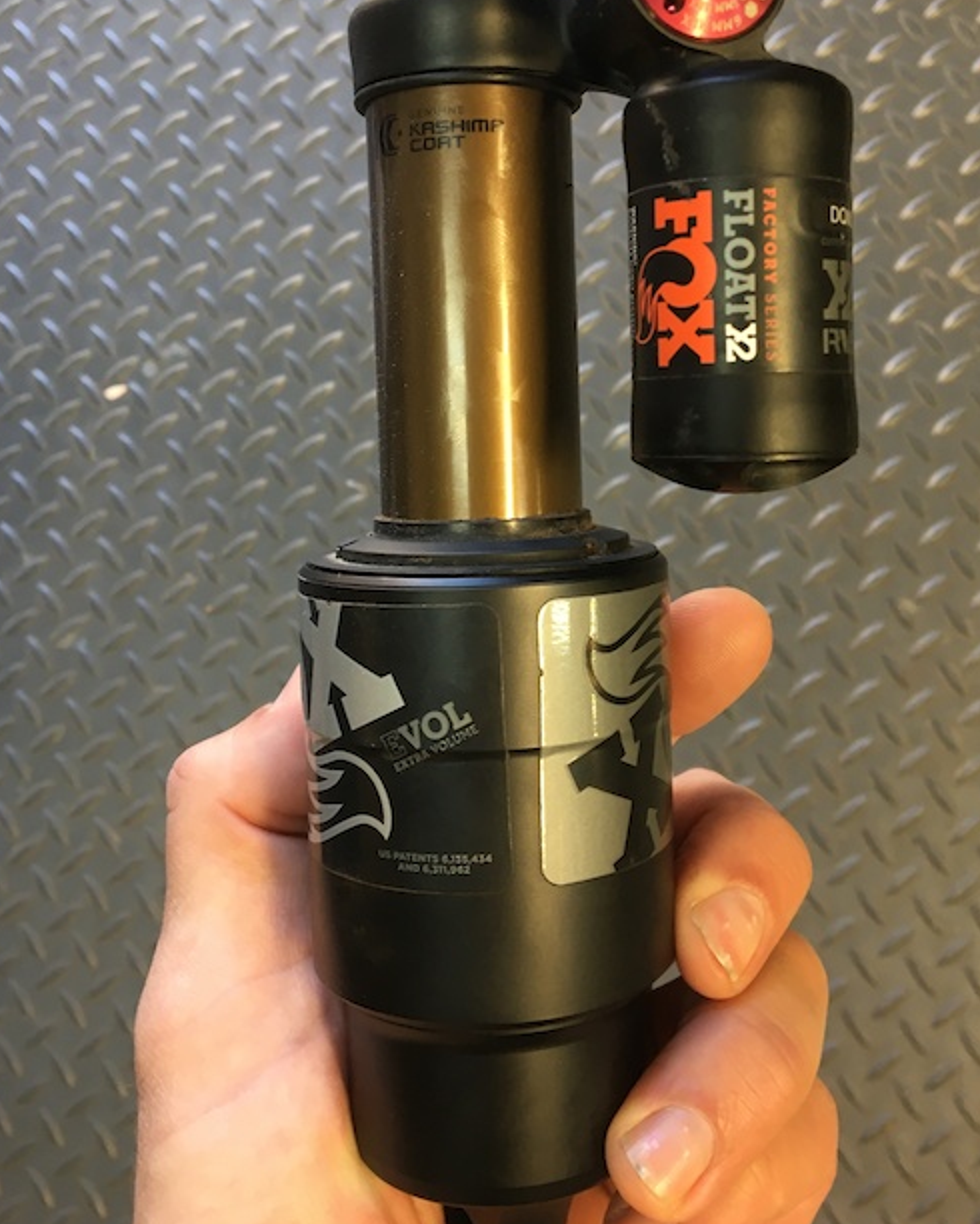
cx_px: 540
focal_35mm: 37
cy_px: 466
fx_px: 1341
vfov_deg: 48.6
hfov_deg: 40.1
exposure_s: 1/30
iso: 50
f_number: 2.2
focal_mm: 4.15
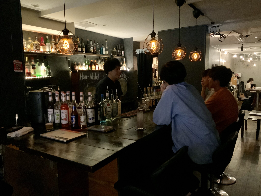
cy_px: 98
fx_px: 219
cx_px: 130
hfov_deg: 61.7
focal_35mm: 29
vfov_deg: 48.2
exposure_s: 1/17
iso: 500
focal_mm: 3
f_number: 1.8
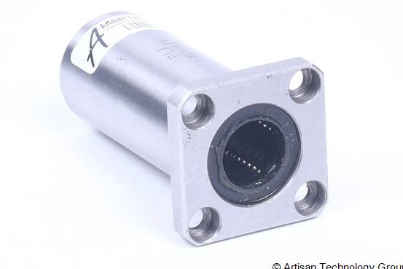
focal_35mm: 89
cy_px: 129
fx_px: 997
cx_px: 195
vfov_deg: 15.4
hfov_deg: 22.9
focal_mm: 55
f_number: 13
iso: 200
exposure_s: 1/200
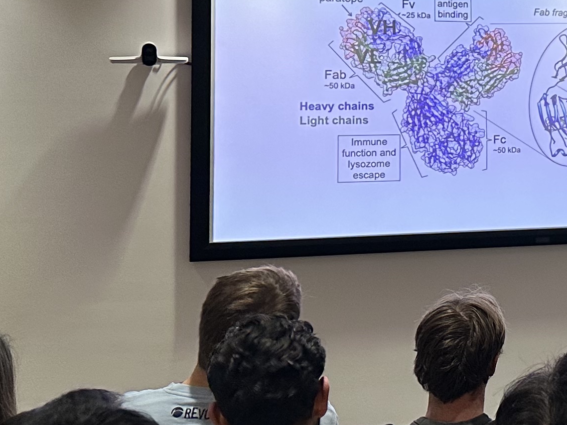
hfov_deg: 20.8
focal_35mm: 85
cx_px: 755
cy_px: 77
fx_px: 1393
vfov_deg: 17.2
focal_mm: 6.86
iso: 200
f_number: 1.78
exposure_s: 1/120
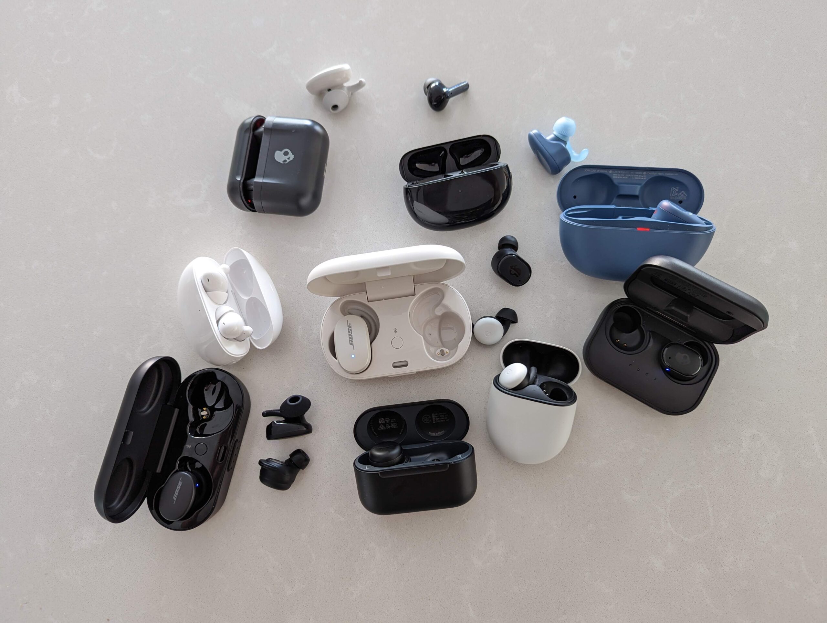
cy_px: 312
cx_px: 414
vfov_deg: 56.9
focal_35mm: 24
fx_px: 574
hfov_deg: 71.5
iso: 71
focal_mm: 6.81
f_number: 1.85
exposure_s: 1/23.8
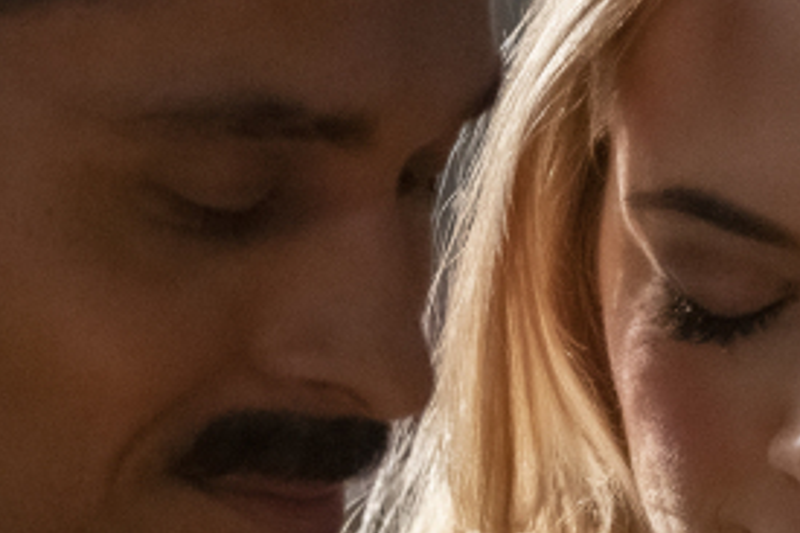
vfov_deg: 1.7
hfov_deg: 2.6
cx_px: 239
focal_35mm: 803
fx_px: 17833
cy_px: 562
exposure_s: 1/200
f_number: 4
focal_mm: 184
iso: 10000
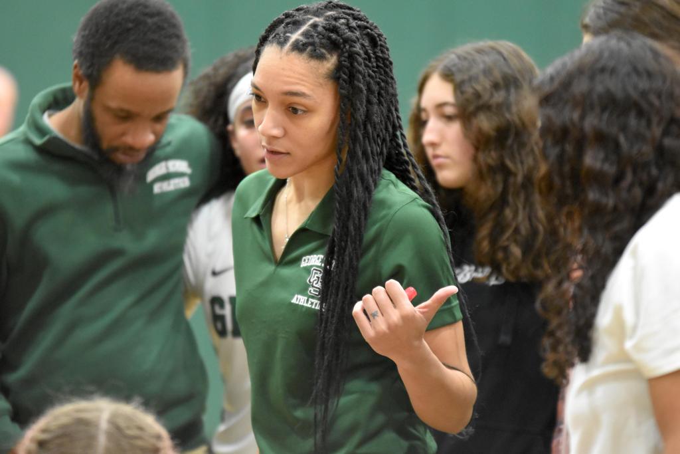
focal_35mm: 300
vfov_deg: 4.6
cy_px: 227
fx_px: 5667
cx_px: 340
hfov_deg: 6.9
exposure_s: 1/160
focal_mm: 200
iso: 3200
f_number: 2.8
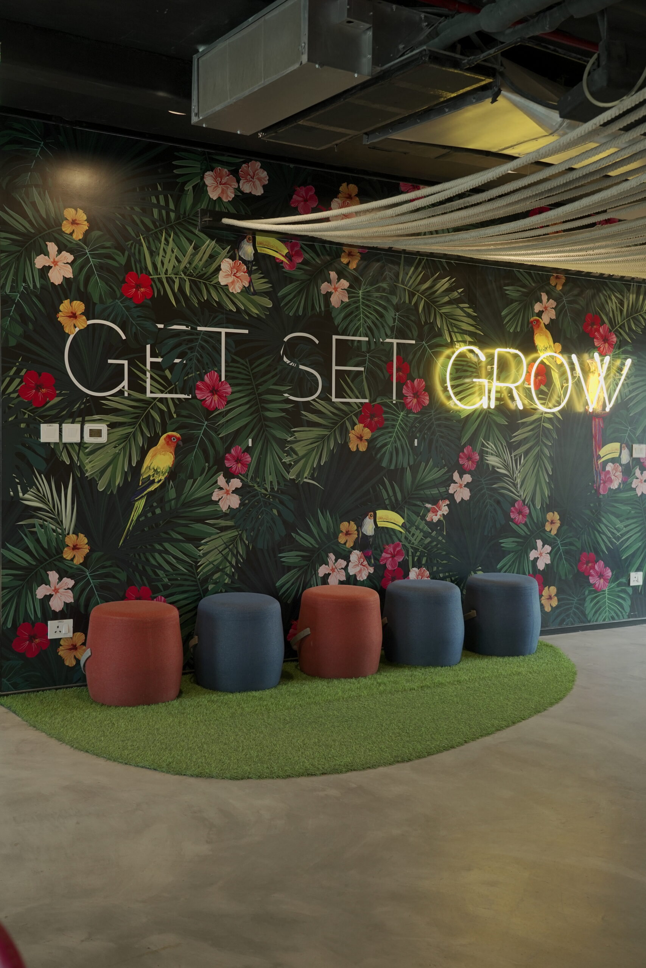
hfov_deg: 35.1
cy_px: 484
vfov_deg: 50.7
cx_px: 323
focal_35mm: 38
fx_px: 1023
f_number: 4.5
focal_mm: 38
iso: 1250
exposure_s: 1/100
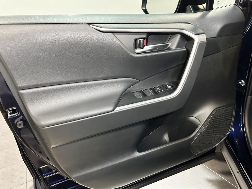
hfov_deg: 71.6
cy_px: 94
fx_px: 175
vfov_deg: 56.8
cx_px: 126
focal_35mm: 24
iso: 1000
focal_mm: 6.86
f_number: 1.78
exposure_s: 1/40
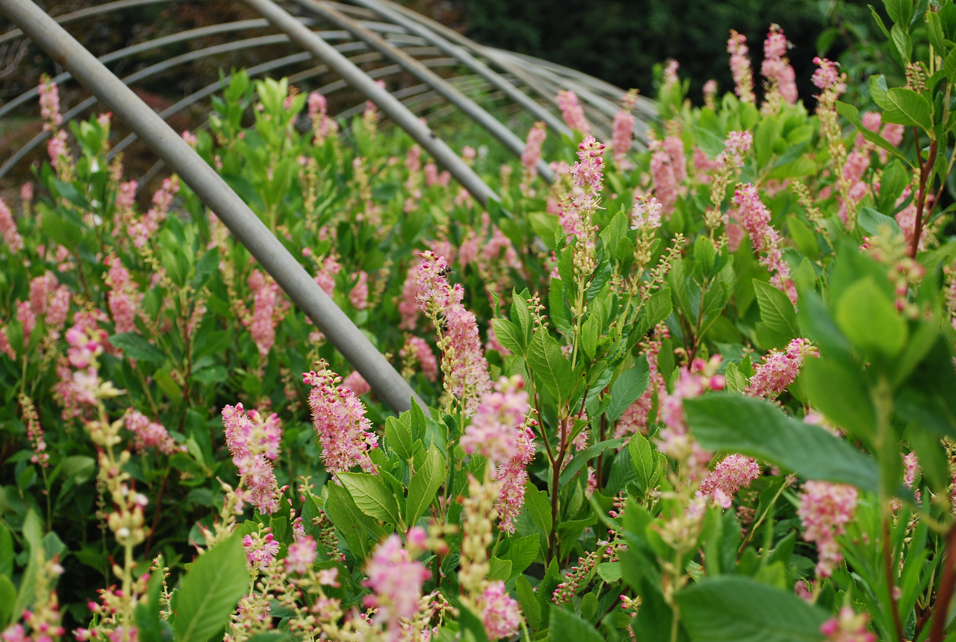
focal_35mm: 63
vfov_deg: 21.7
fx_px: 1676
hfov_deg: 31.8
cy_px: 321
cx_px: 478
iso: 100
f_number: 6.3
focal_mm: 42
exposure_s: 1/160
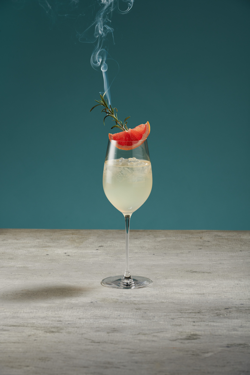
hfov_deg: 6.9
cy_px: 188
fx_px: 2083
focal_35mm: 200
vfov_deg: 10.3
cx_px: 125
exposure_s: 1/200
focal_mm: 200
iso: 200
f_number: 14
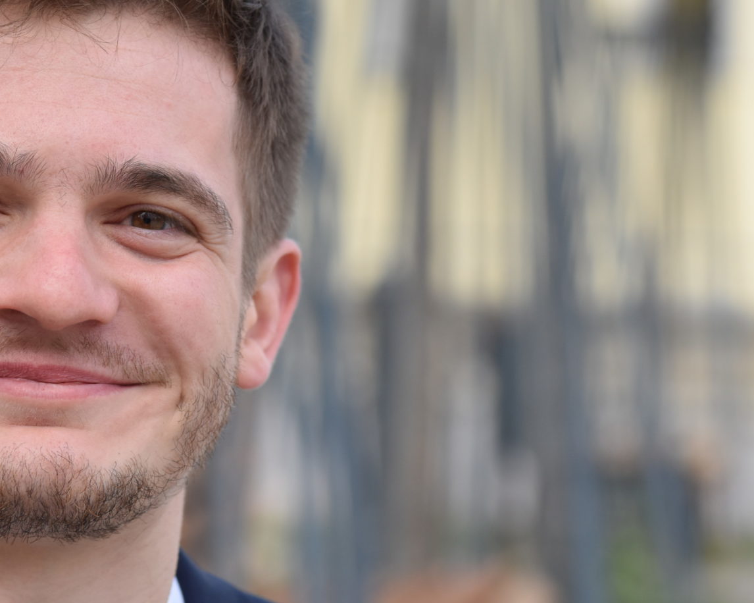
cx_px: 209
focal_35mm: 207
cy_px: 298
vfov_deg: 7.5
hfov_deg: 9.3
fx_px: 4614
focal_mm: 85
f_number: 4
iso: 400
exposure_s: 1/1000
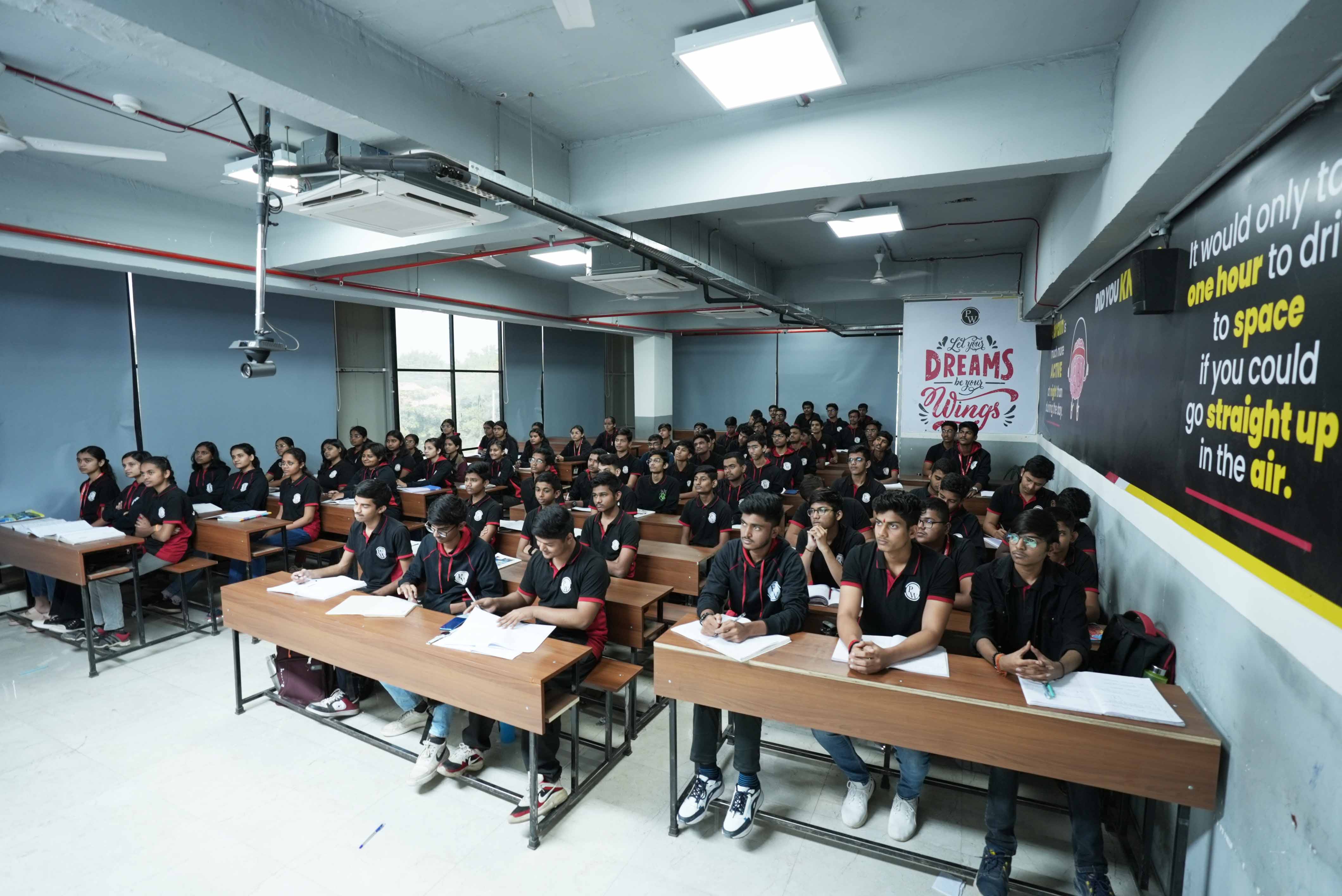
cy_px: 448
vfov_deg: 73.8
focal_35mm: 16
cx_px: 671
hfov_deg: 96.7
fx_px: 597
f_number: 2.8
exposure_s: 1/60
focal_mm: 16
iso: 400
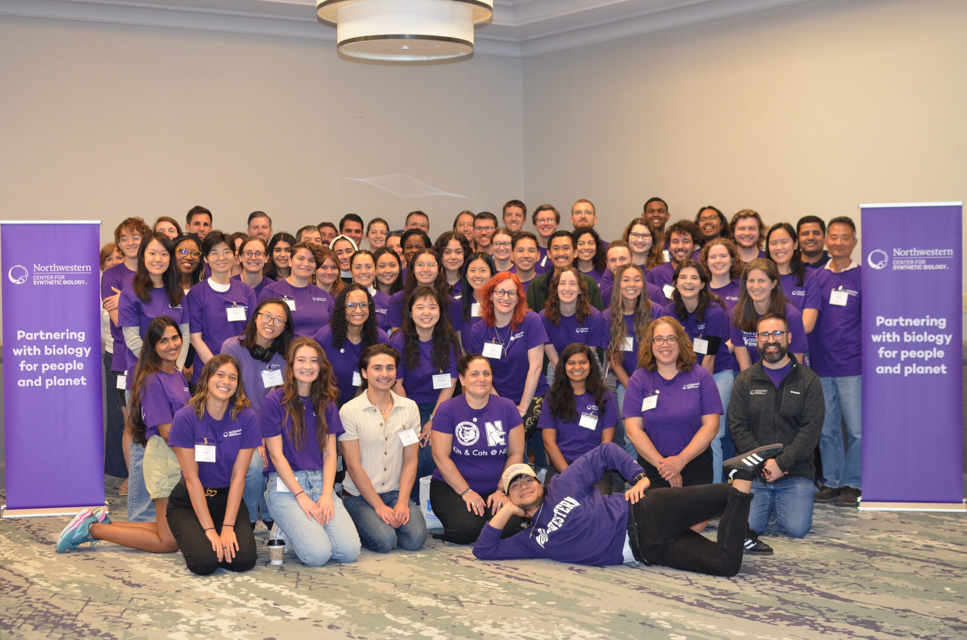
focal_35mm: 52
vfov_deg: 25.6
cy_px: 320
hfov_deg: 37.9
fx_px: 1407
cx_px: 484
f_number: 2.8
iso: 560
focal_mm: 35
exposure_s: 1/60
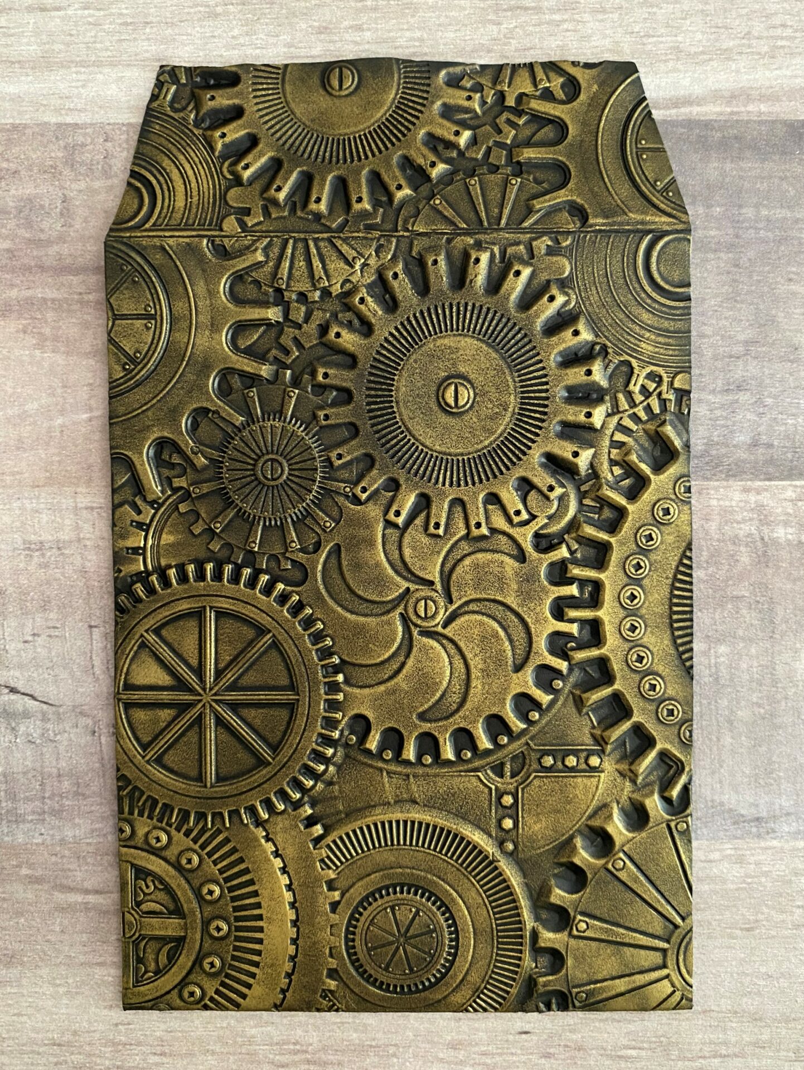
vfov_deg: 67.3
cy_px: 535
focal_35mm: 26
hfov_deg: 53.1
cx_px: 402
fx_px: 804
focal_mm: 4.25
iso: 640
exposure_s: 1/30
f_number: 1.8
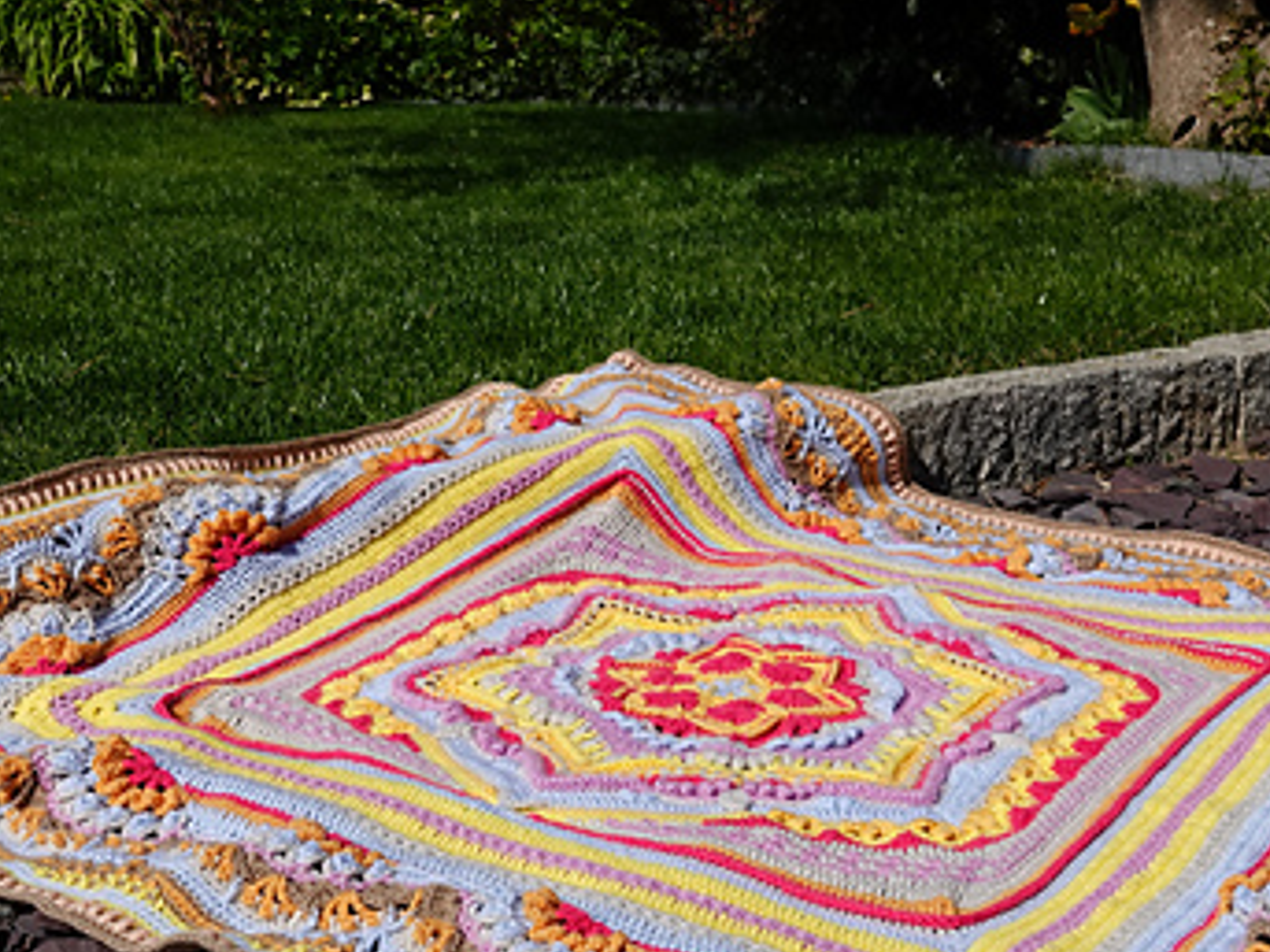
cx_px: 726
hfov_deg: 36.8
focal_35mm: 52
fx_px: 1907
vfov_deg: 27.4
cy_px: 783
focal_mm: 10.59
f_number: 5.6
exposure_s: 1/1000
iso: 100
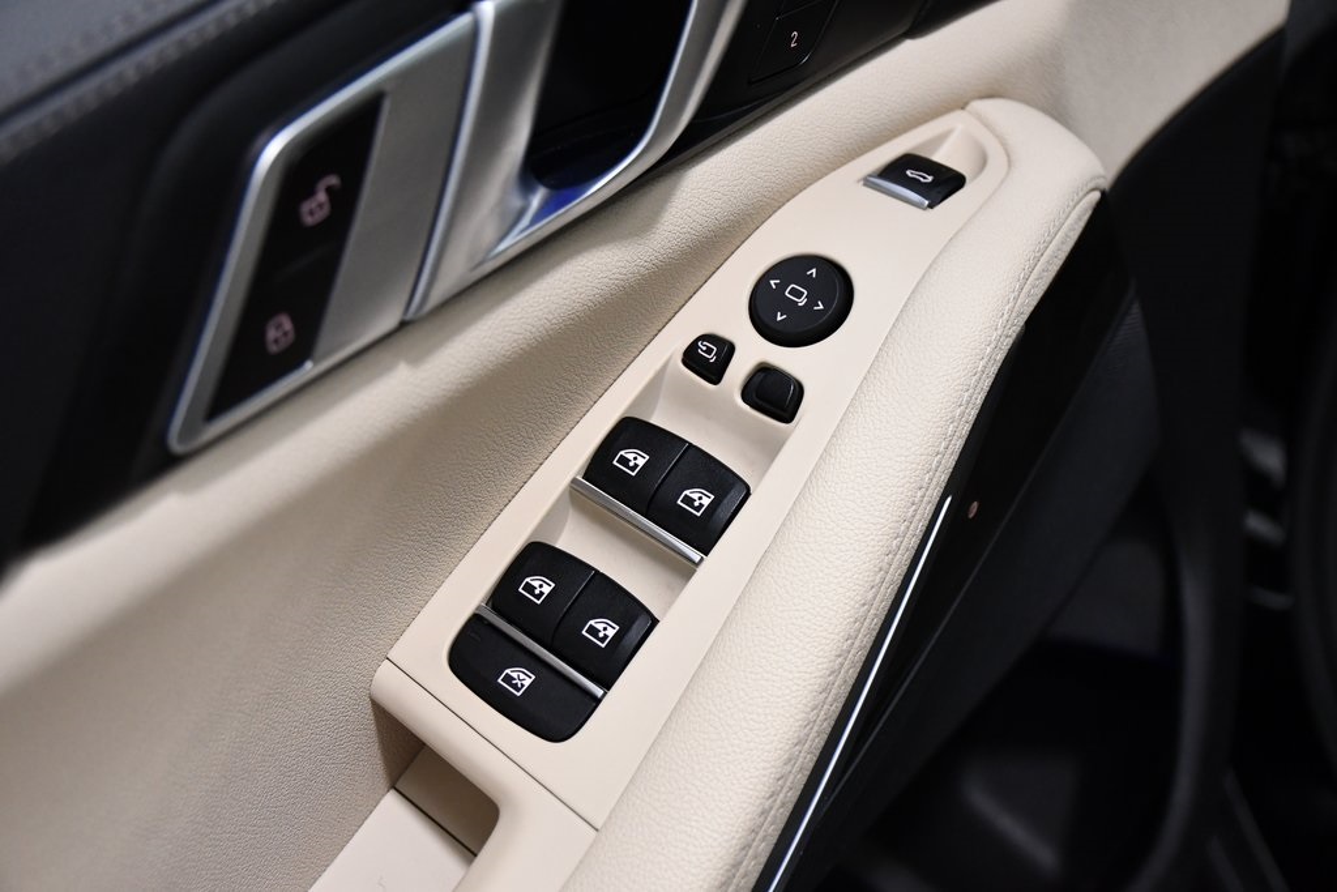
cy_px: 446
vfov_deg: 26.5
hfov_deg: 38.9
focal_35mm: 51
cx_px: 668
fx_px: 1894
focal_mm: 34
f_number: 4.2
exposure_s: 1/125
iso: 2500
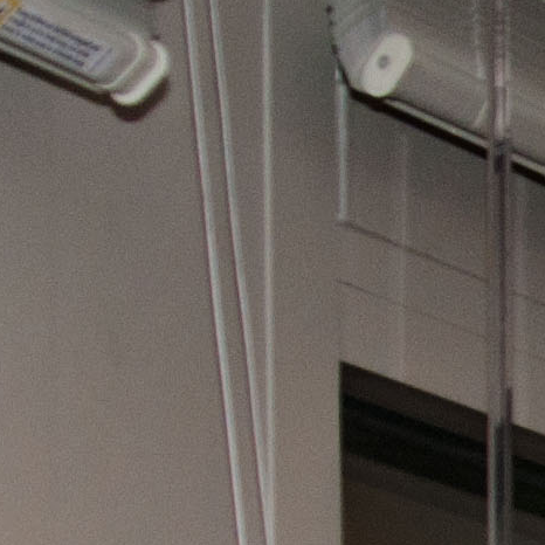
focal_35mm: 328
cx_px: 2099
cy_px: 1391
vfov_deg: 5.2
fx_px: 5842
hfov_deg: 4.9
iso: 200
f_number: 6.3
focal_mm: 28
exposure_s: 1/100
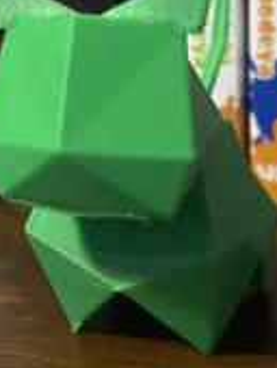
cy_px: 113
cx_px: 132
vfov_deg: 31.3
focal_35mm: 61
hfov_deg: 24.1
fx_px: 649
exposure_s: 1/30
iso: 800
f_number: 1.8
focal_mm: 4.25
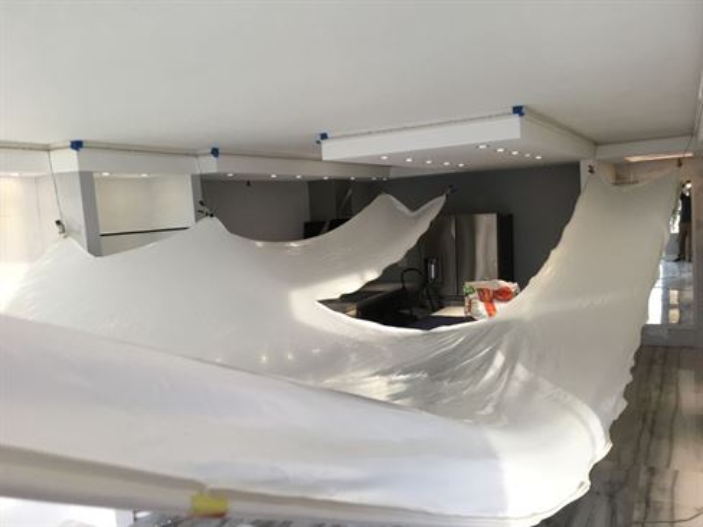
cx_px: 352
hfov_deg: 61.7
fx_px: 589
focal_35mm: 29
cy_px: 264
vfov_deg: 48.2
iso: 25
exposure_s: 1/30
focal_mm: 4.15
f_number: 2.2
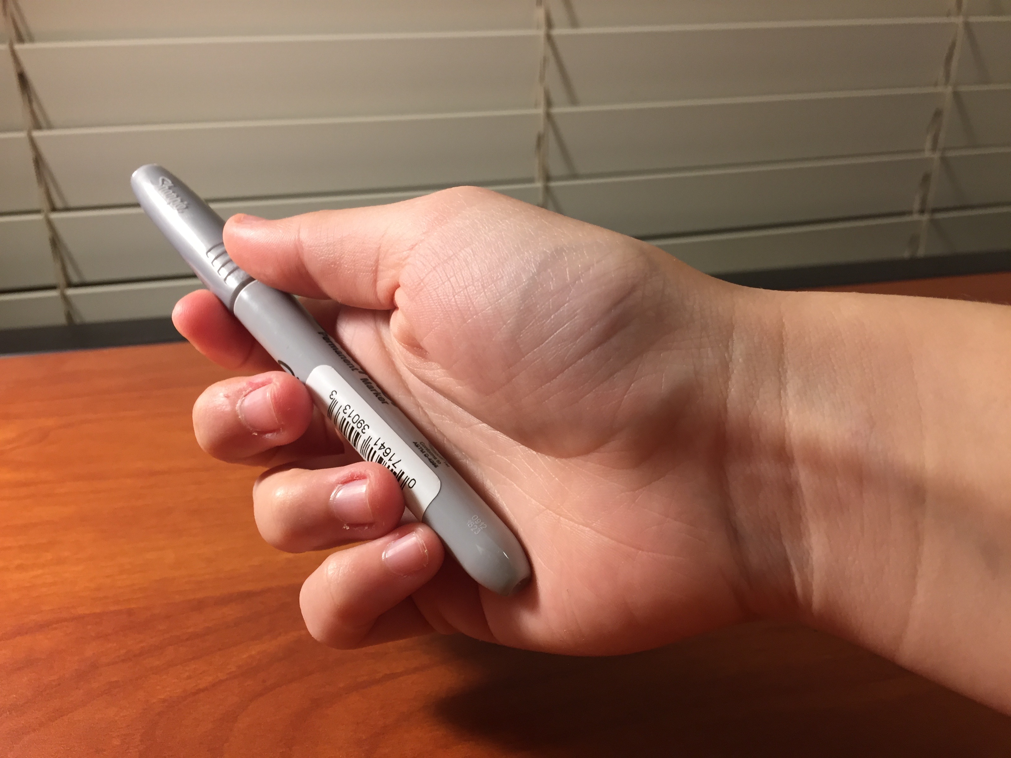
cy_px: 379
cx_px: 506
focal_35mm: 29
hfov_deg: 61.7
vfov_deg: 48.2
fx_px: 847
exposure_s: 1/30
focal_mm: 4.15
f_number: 2.2
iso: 64
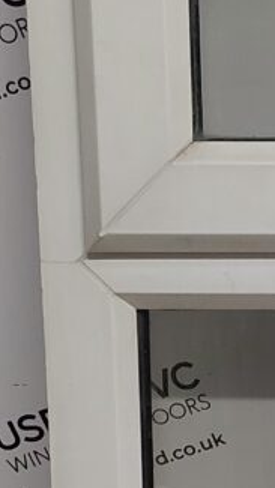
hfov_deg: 12.2
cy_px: 353
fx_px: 1244
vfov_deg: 22.1
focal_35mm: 96
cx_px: 356
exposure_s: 1/50
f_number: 1.9
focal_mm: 2.91
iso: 80
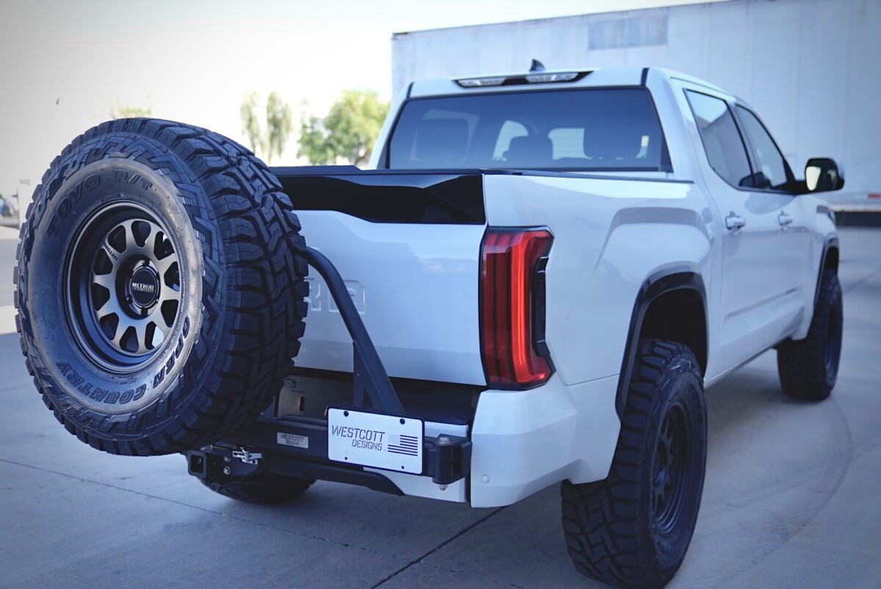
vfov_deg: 35.1
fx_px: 931
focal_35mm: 38
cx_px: 440
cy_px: 294
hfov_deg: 50.7
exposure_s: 1/640
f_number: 2.8
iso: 250
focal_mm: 38
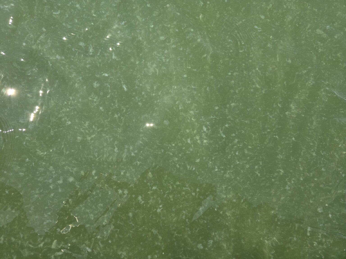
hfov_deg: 73.9
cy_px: 130
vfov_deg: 58.9
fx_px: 230
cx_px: 173
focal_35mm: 23
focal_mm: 6.3
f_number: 1.7
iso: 12
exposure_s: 1/572
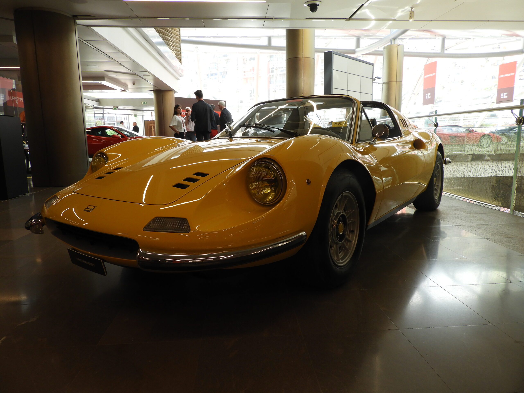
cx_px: 262
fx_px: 363
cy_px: 196
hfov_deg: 71.6
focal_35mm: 24
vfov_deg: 56.8
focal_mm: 4.3
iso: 100
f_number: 3.3
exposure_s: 1/80
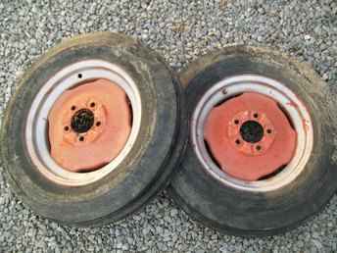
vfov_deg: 39.7
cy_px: 126
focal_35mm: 36
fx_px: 350
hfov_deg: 51.4
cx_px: 168
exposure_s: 1/60
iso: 85
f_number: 2.7
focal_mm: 6
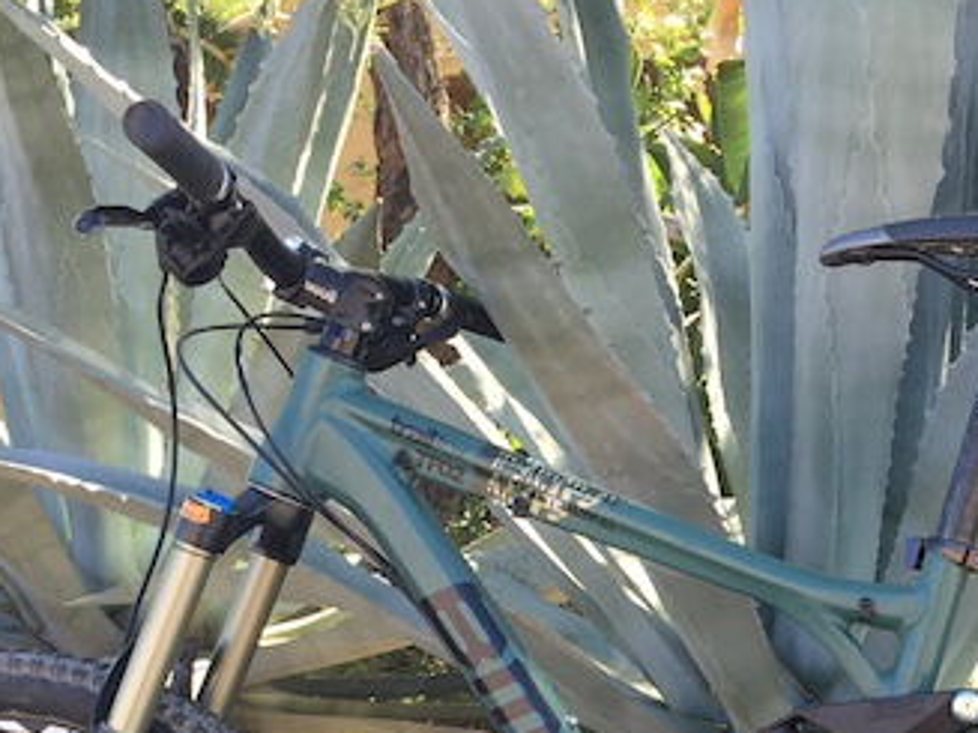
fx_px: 2005
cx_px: 799
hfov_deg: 26.8
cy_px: 814
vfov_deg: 19.8
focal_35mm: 71
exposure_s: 1/186
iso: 32
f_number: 2.2
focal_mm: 4.15
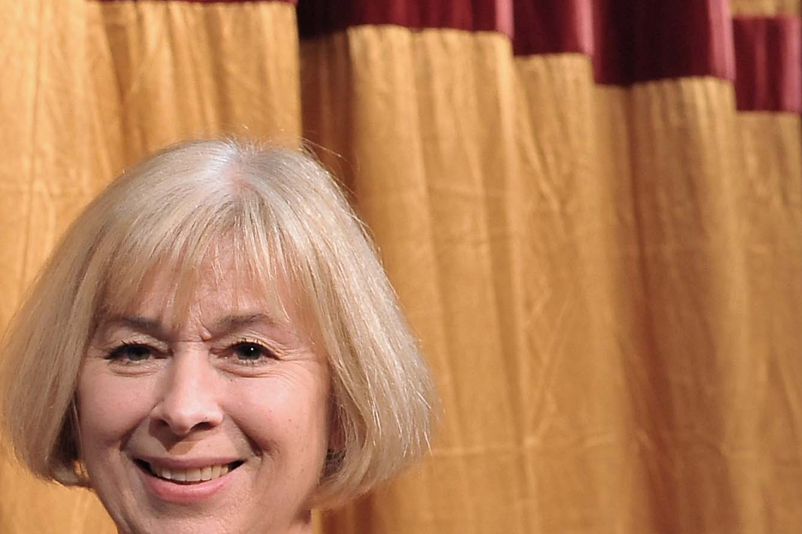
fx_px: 3250
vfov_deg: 9.3
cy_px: 635
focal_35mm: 146
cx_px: -186
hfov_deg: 13.6
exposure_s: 1/125
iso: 2200
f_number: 5.6
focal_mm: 46
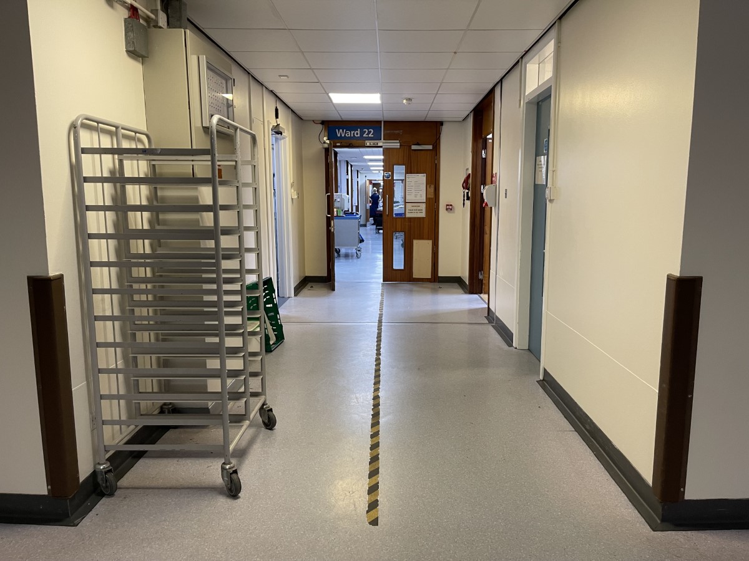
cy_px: 280
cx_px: 374
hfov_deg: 67.3
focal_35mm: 26
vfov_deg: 53.1
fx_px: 563
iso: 125
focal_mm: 5.1
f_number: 1.6
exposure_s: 1/50
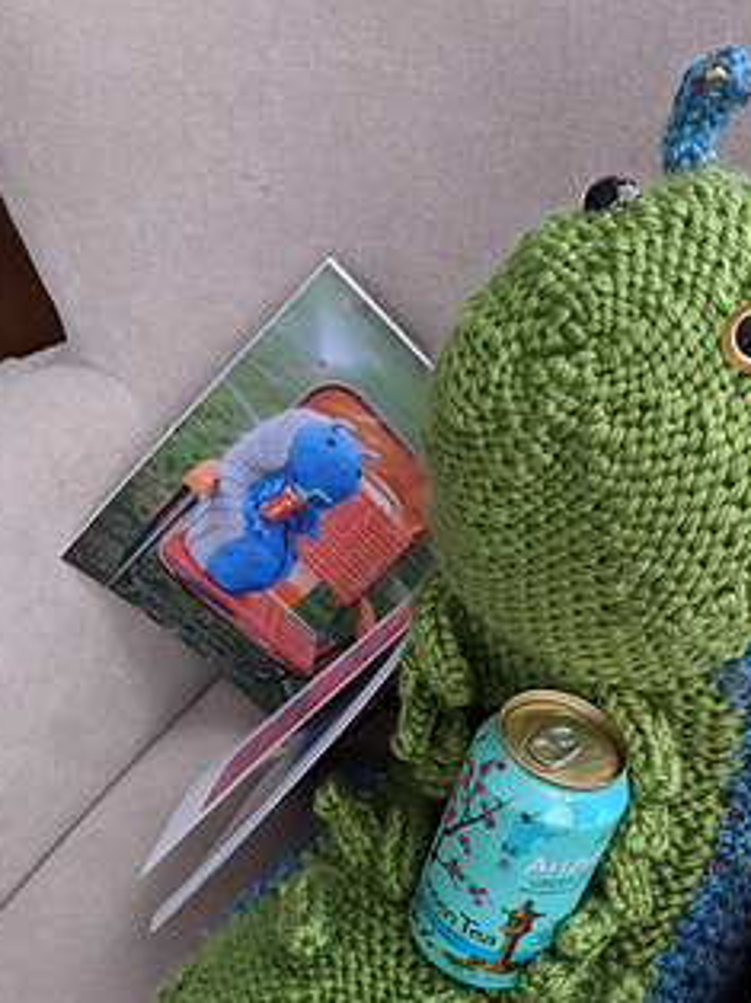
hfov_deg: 33.4
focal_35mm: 43
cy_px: 639
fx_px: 1246
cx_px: 475
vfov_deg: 43.5
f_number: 1.8
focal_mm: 4.44
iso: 83
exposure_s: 1/120
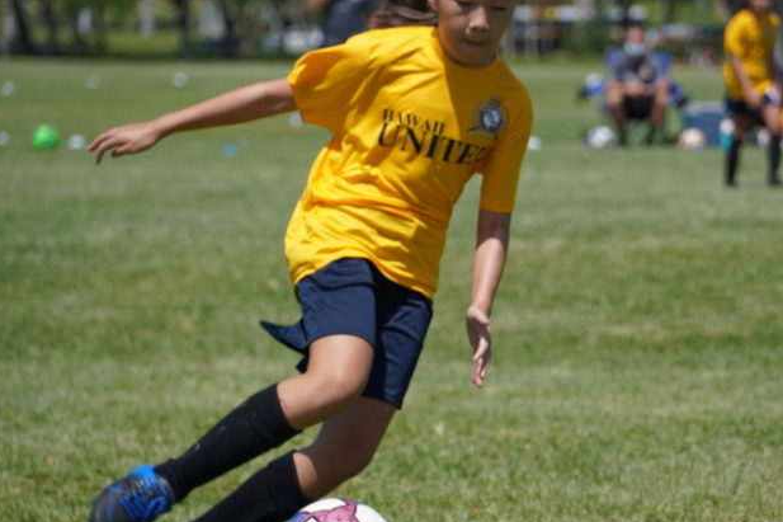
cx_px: 419
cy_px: 255
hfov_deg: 7.8
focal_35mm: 263
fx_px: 5711
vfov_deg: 5.2
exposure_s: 1/640
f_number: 5.6
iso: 100
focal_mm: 135
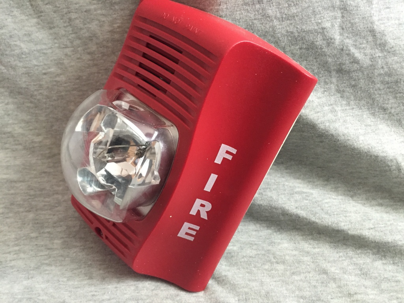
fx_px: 338
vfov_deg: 48.2
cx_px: 202
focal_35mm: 29
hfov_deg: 61.7
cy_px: 152
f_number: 2.2
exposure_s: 1/15
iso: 320
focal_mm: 4.15
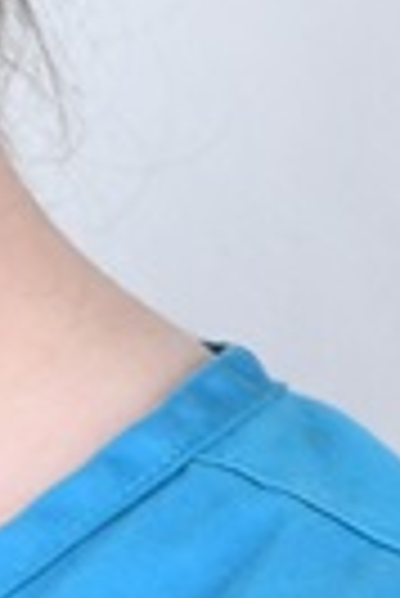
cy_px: -94
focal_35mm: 1061
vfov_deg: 1.9
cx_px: -400
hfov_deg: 1.3
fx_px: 17636
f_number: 18
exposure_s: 1/100
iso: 1600
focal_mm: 105
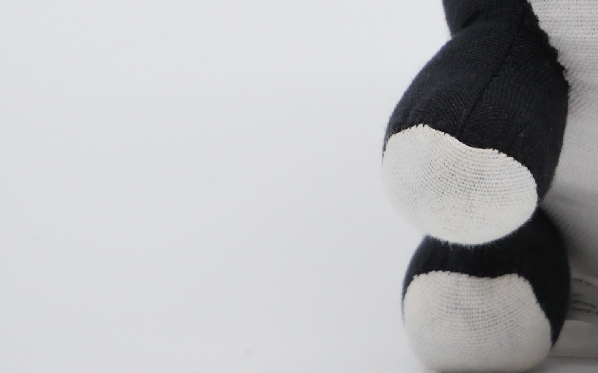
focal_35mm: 823
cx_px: 571
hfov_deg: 2.6
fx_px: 13412
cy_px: -104
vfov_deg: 1.6
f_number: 5.6
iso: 320
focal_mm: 150
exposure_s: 1/320
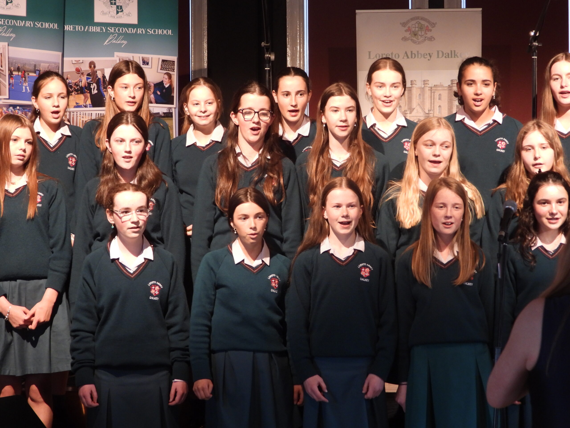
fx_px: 1498
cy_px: 214
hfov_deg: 21.5
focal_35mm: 91
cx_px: 285
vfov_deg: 16.2
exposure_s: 1/20
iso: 400
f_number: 3.5
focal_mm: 16.3
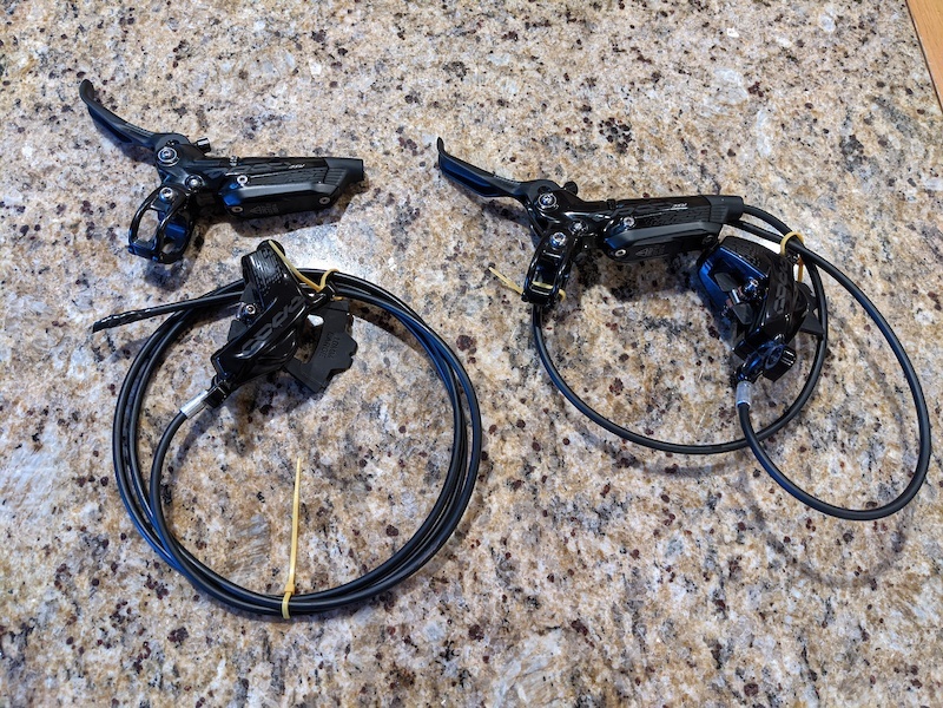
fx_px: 736
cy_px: 354
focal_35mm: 27
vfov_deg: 51.4
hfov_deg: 65.3
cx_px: 472
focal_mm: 4.38
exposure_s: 1/24
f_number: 1.73
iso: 299
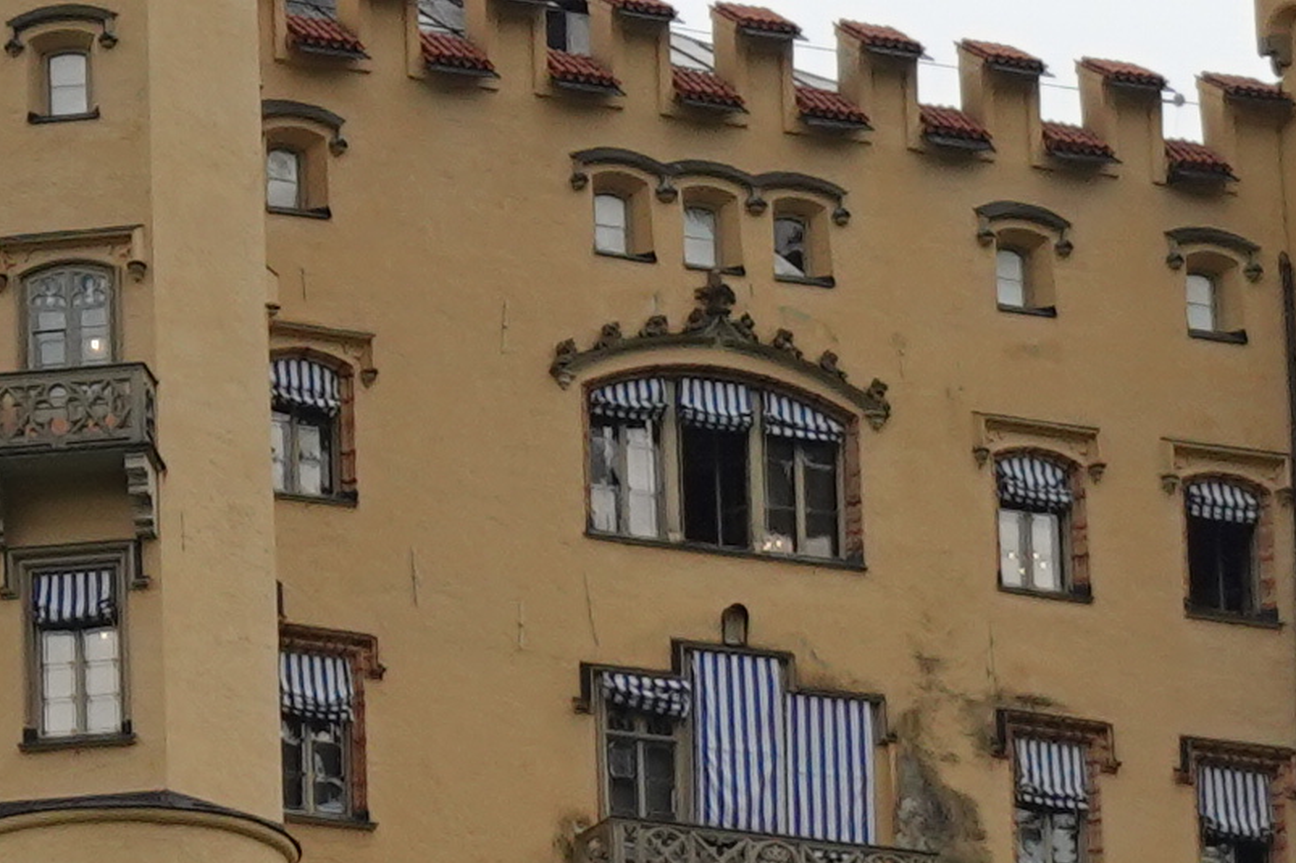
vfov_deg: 3.4
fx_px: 14720
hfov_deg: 5.0
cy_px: 710
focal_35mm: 409
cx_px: 381
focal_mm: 22
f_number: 4
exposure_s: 1/160
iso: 125
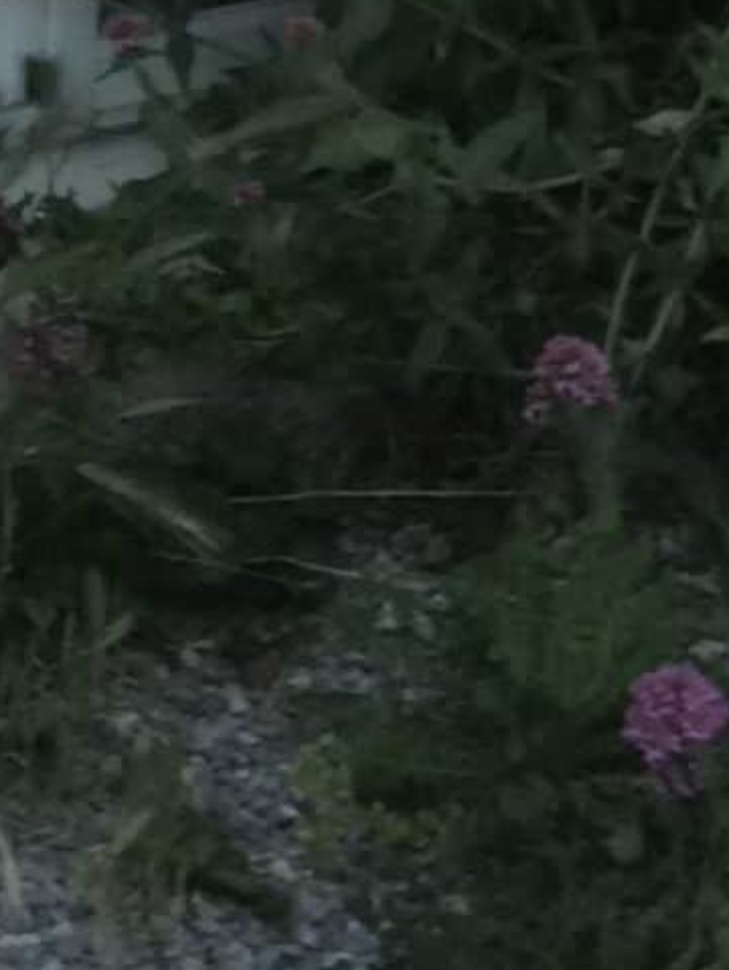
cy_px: -381
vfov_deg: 11.2
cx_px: -912
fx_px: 4795
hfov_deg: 8.1
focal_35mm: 171
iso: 25
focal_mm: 2.87
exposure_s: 1/653
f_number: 2.2
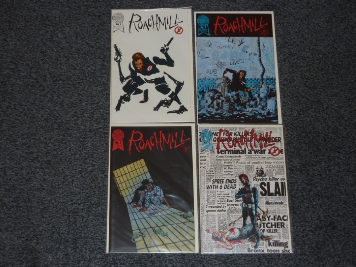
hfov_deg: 32.7
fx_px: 607
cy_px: 134
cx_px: 178
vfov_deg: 24.8
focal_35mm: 59
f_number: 3.9
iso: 100
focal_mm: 9.7
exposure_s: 1/30
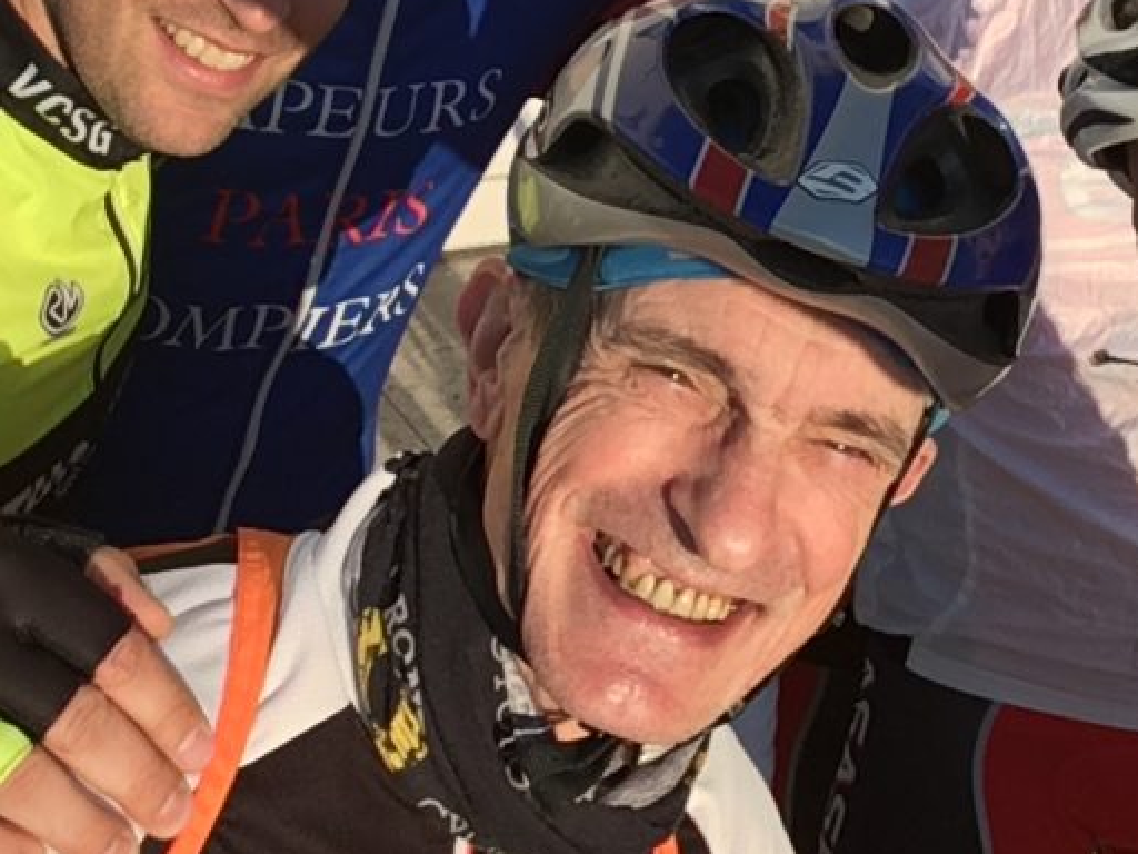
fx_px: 2038
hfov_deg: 31.1
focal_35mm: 62
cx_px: 673
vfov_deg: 23.3
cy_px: 153
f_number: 2.4
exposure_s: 1/1464
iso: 50
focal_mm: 2.15
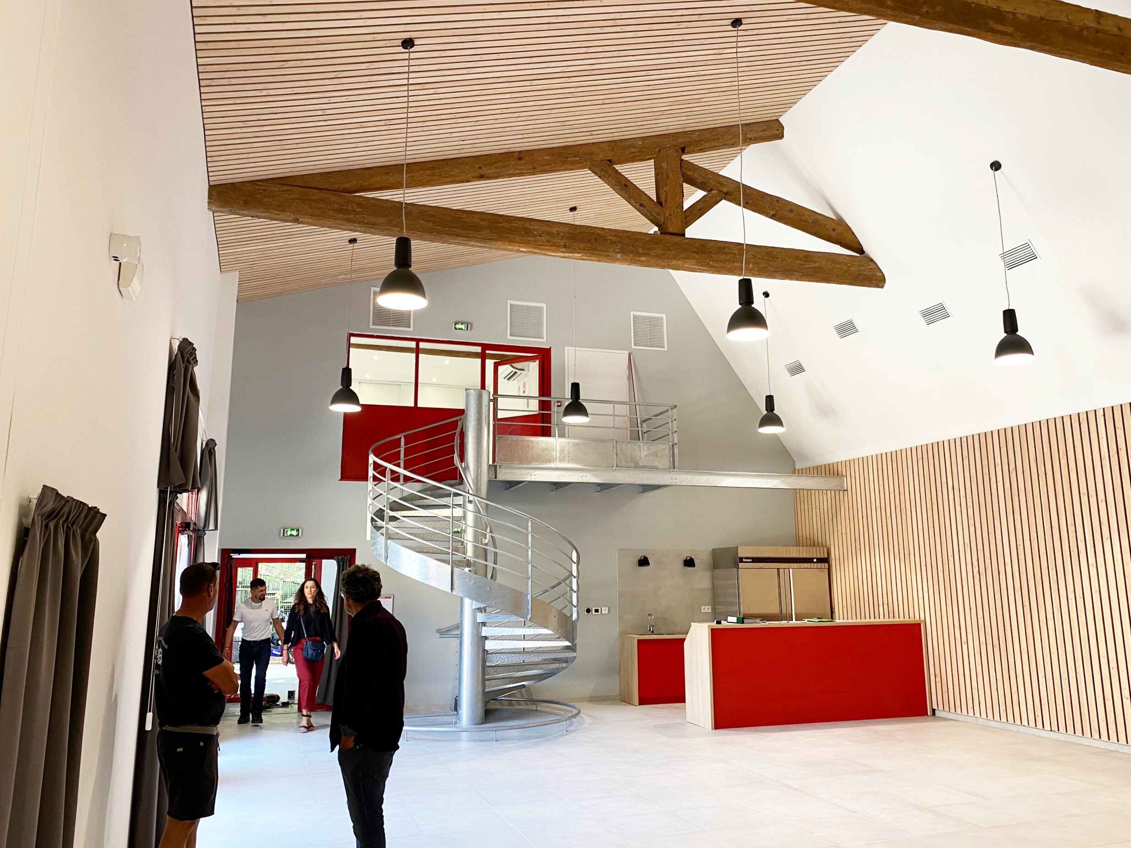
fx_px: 882
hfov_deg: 65.3
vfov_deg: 51.3
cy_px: 409
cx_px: 587
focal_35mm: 27
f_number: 1.8
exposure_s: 1/50
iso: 80
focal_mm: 4.2
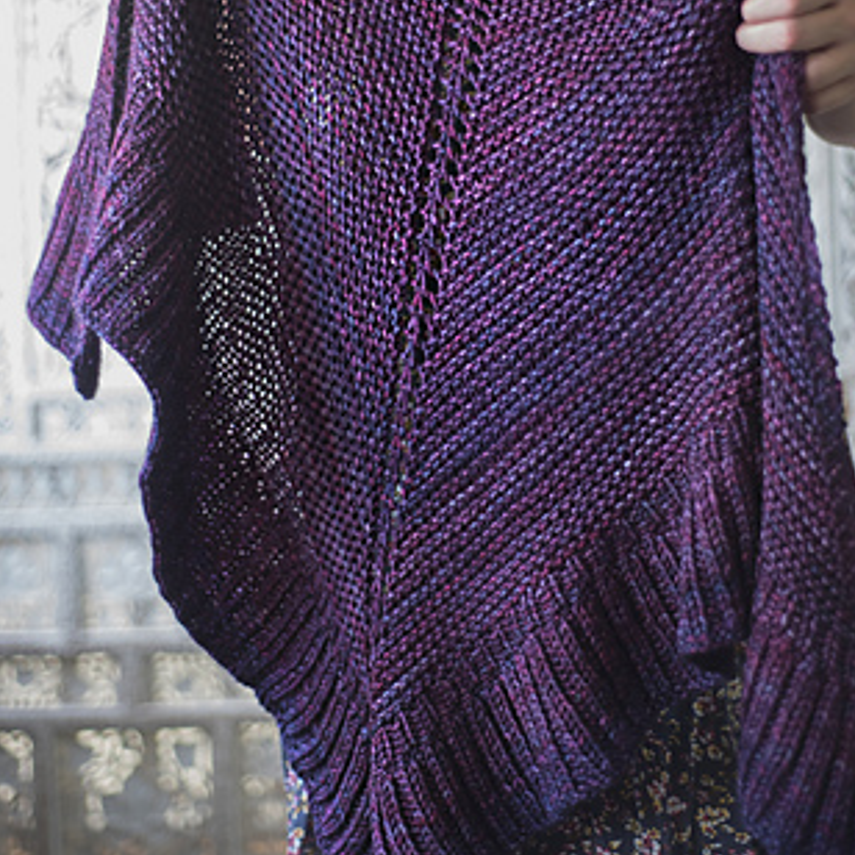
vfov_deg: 24.9
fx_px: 1928
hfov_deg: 25.0
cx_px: 433
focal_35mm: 69
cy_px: 289
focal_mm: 50
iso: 1250
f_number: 2
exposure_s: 1/125
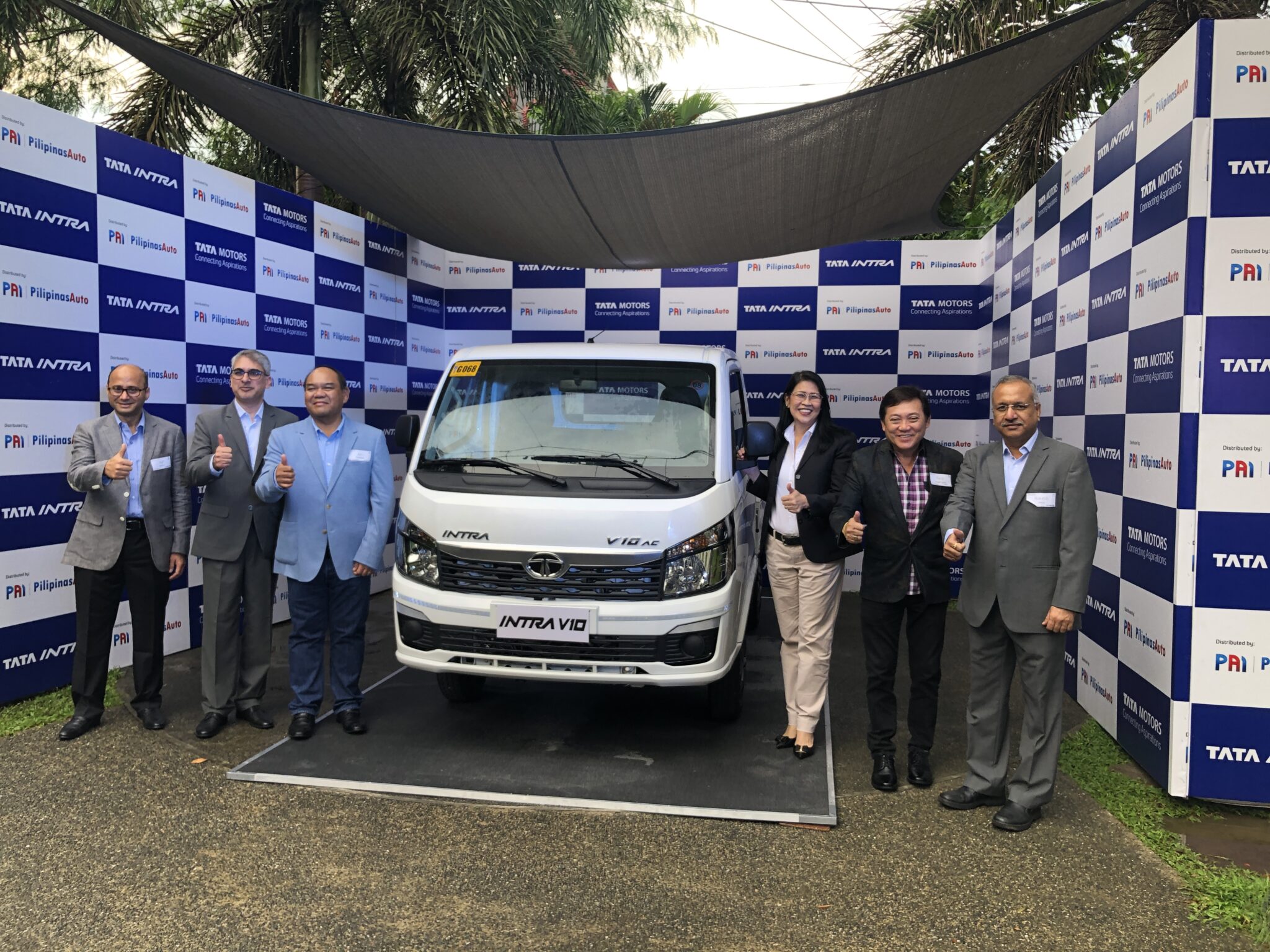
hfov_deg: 63.4
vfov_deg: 49.7
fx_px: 1027
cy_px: 476
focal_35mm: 28
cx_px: 635
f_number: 1.8
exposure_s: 1/120
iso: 40
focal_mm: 3.99
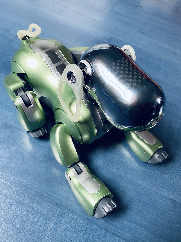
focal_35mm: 26
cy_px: 121
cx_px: 90
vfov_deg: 67.3
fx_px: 181
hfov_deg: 53.1
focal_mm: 4.25
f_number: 1.8
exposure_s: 1/60
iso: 250
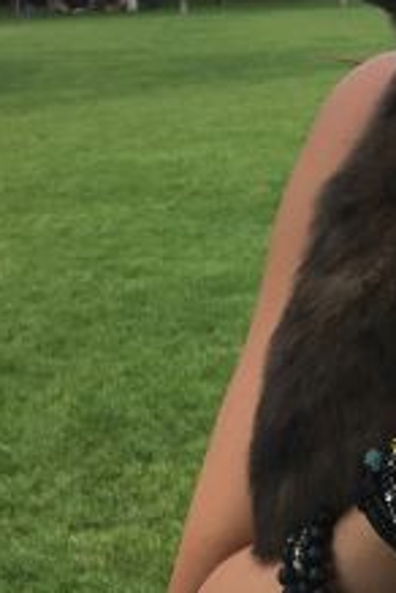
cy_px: 57
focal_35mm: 99
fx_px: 1633
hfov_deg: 12.6
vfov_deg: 20.2
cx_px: 705
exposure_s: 1/569
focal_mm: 4.15
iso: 25
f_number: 2.2
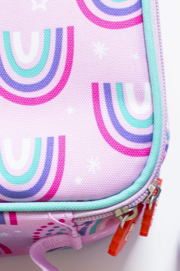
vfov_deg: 11.9
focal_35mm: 167
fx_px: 1249
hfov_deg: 8.2
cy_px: 382
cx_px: 97
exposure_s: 1/60
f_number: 3.2
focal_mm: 35
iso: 200
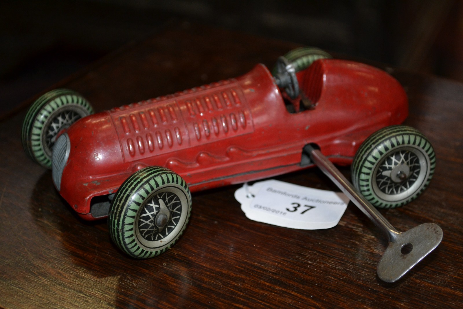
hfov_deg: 28.1
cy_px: 154
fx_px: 926
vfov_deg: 18.9
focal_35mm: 72
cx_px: 232
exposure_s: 1/60
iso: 1000
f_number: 5.6
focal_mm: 48
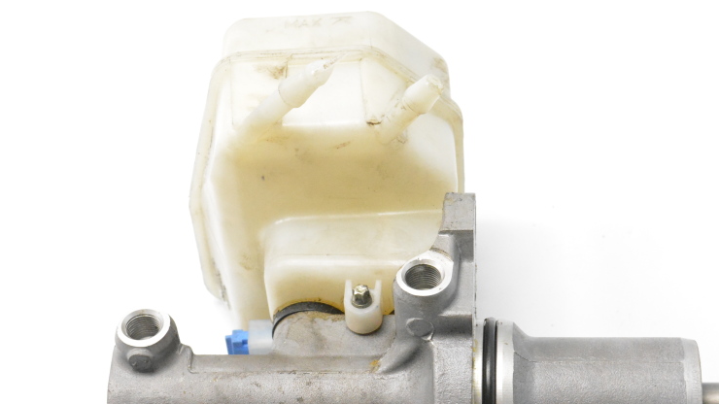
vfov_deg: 13.8
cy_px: 319
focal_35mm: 87
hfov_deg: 24.4
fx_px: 1658
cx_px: 428
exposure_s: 1/400
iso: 6400
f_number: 10
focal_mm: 40
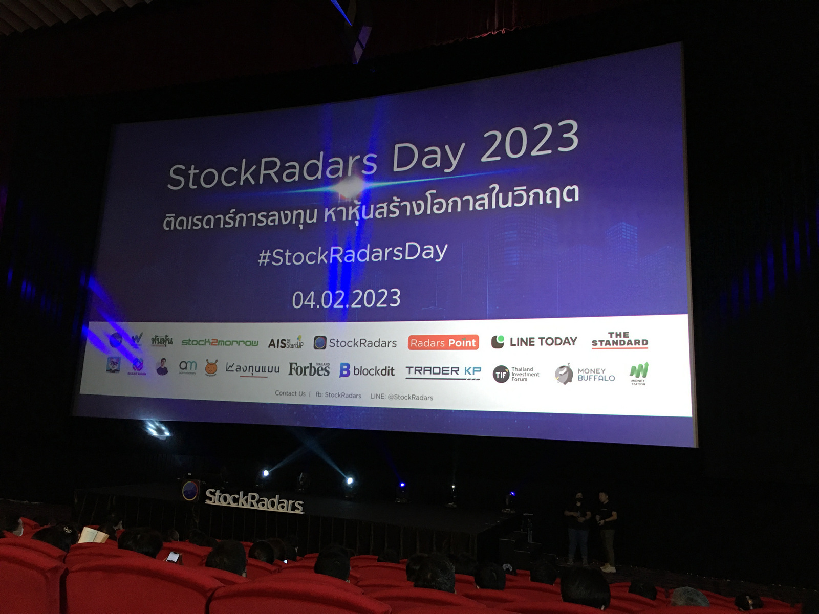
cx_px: 410
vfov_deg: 48.2
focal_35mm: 29
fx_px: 686
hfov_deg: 61.7
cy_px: 307
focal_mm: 4.15
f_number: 2.2
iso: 80
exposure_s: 1/10
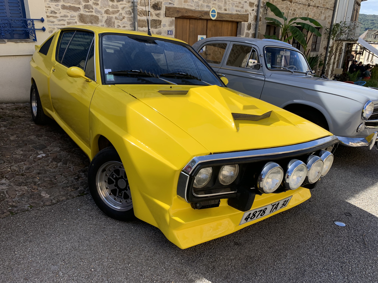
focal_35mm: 26
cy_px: 142
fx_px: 284
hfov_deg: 67.3
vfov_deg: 53.1
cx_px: 189
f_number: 1.8
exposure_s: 1/1220
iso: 25
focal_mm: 4.25
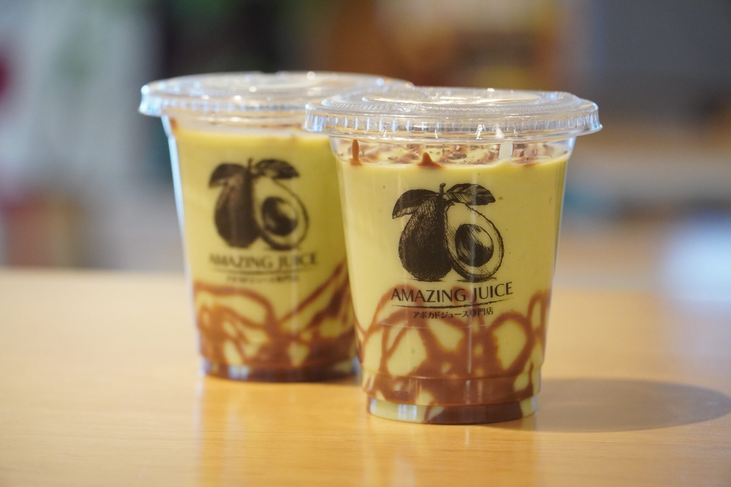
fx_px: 2741
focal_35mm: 135
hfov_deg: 15.2
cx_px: 366
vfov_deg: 10.2
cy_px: 244
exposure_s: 1/160
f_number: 4
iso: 2000
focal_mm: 90
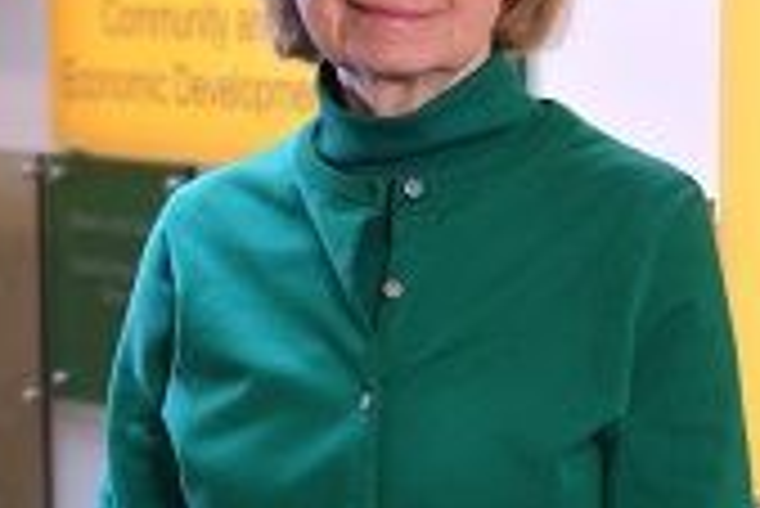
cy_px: 324
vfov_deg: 7.8
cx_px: 391
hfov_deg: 11.6
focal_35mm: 177
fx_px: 3740
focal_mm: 40
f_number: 5.3
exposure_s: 1/30
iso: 200
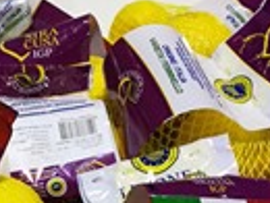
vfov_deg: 14.9
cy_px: 223
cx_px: 2
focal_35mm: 97
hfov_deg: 19.6
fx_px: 758
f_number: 2.2
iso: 160
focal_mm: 4.5
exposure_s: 1/33.3
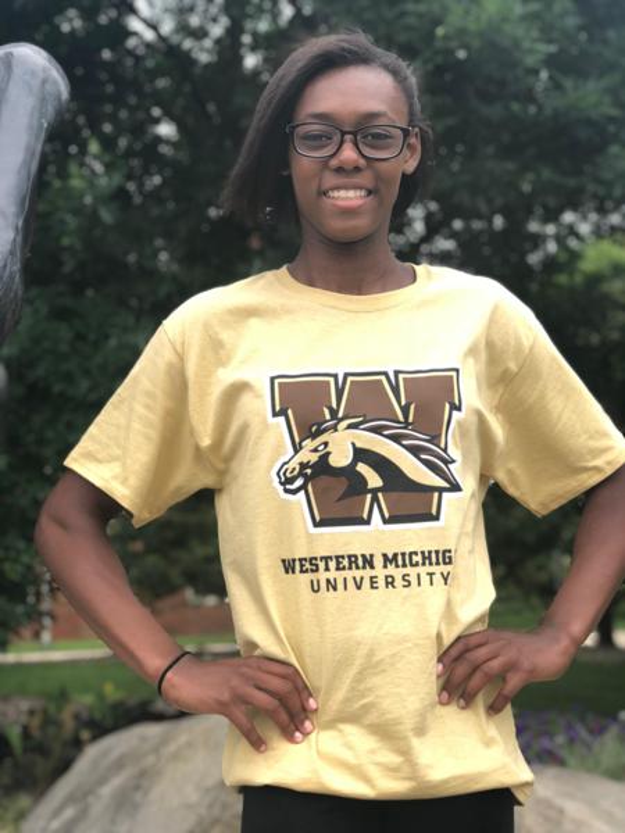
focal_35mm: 57
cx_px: 312
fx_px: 1372
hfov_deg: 25.7
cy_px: 416
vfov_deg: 33.8
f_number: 2.8
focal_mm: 6.6
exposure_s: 1/120
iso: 25
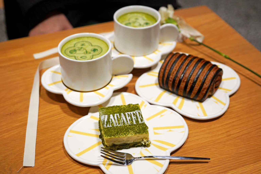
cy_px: 87
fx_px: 362
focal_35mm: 50
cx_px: 130
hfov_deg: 39.6
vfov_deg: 27.0
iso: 3200
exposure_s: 1/2500
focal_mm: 50
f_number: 4
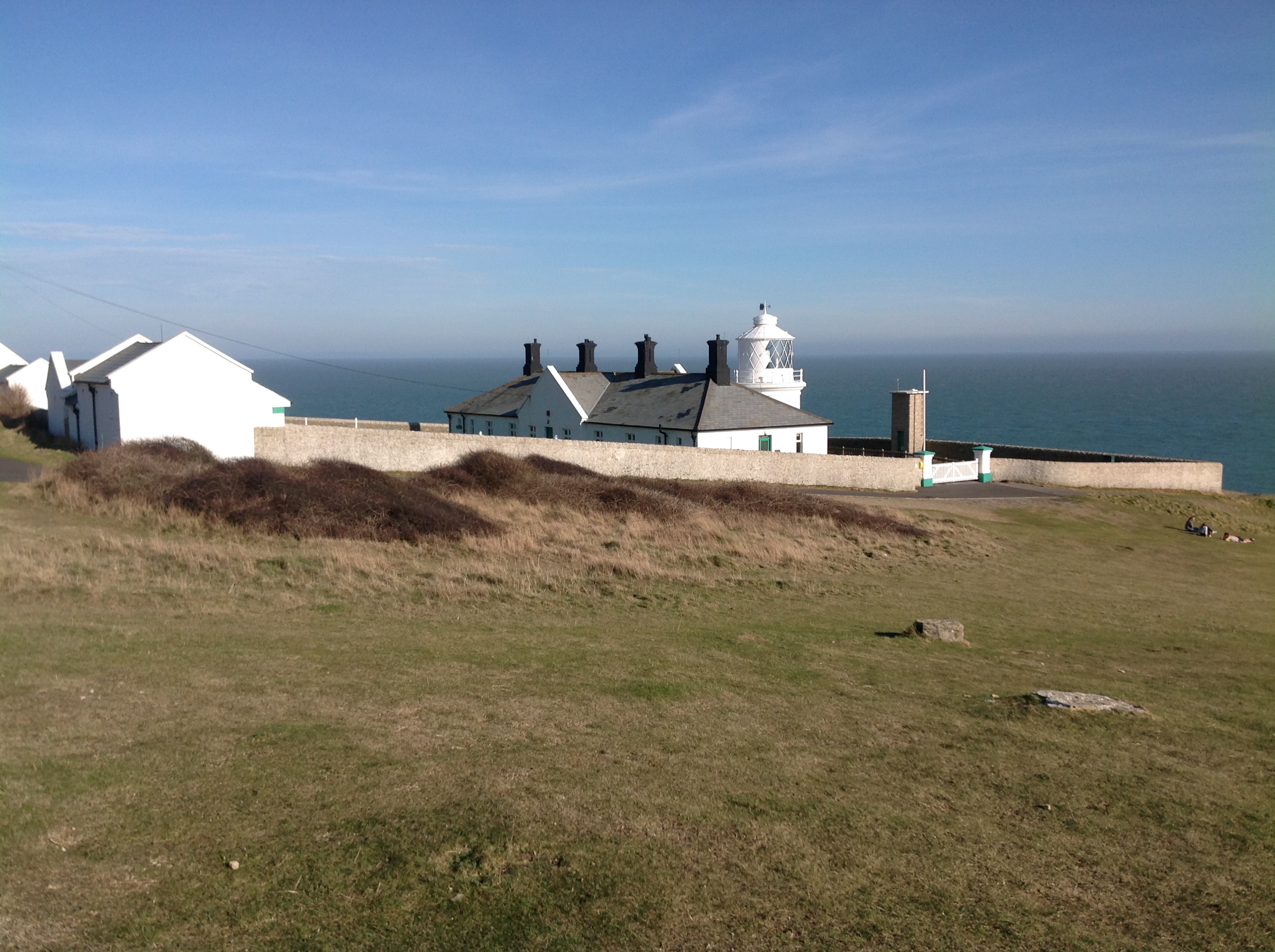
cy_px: 476
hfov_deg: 52.7
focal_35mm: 35
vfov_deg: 40.6
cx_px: 638
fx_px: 1287
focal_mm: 4.28
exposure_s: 1/2326
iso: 50
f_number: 2.4
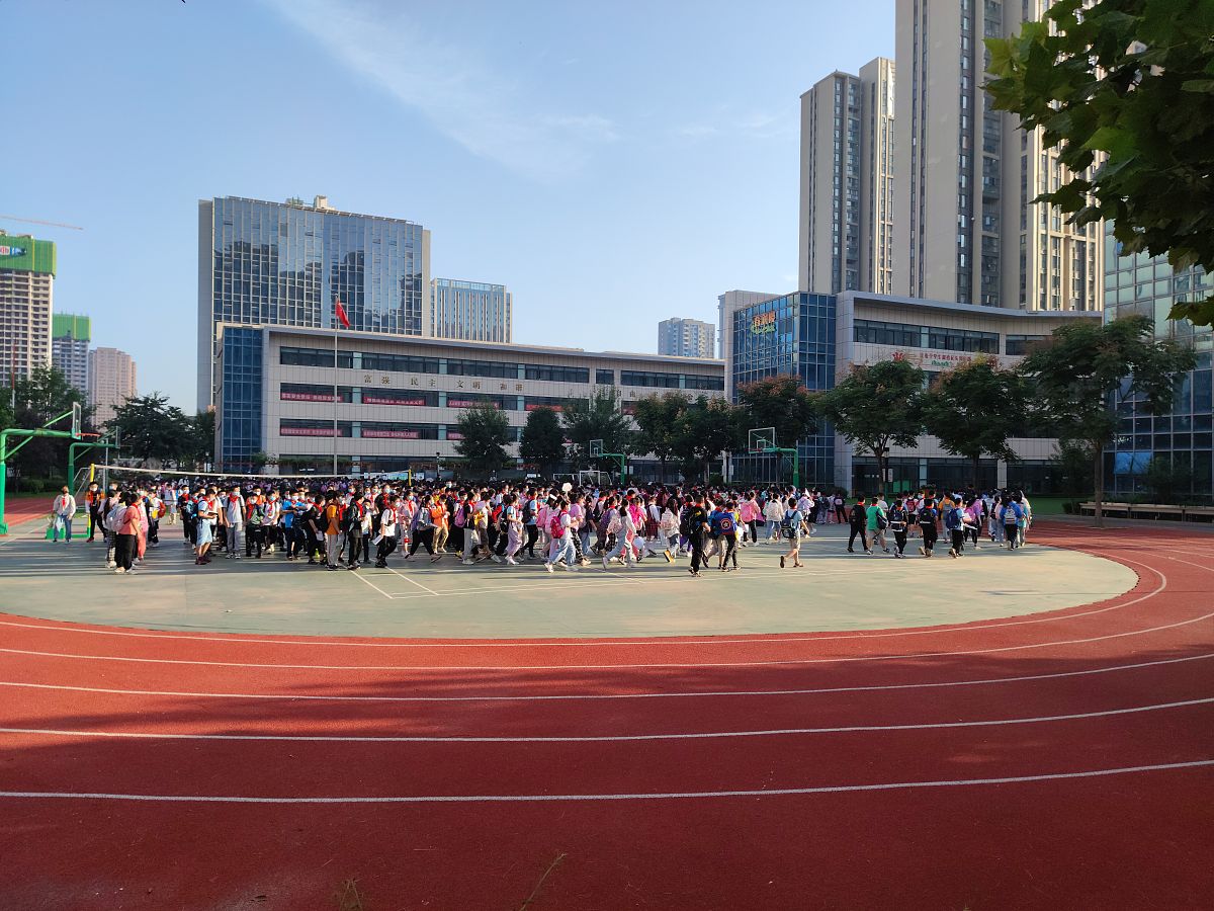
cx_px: 607
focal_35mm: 24
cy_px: 456
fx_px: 842
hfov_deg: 71.6
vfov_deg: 56.8
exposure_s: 1/615
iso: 50
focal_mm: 6.72
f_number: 1.69
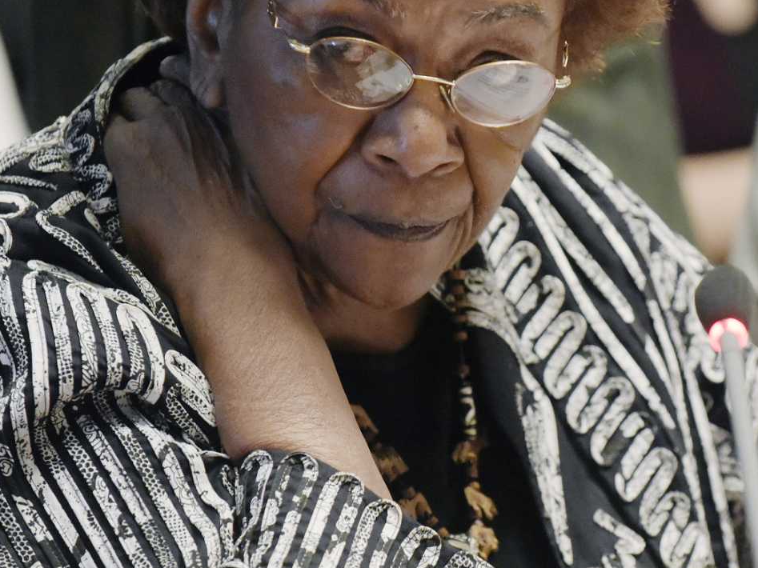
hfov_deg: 4.8
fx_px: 9108
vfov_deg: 3.6
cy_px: 276
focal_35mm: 416
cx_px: 574
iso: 3200
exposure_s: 1/80
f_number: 2.8
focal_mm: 200
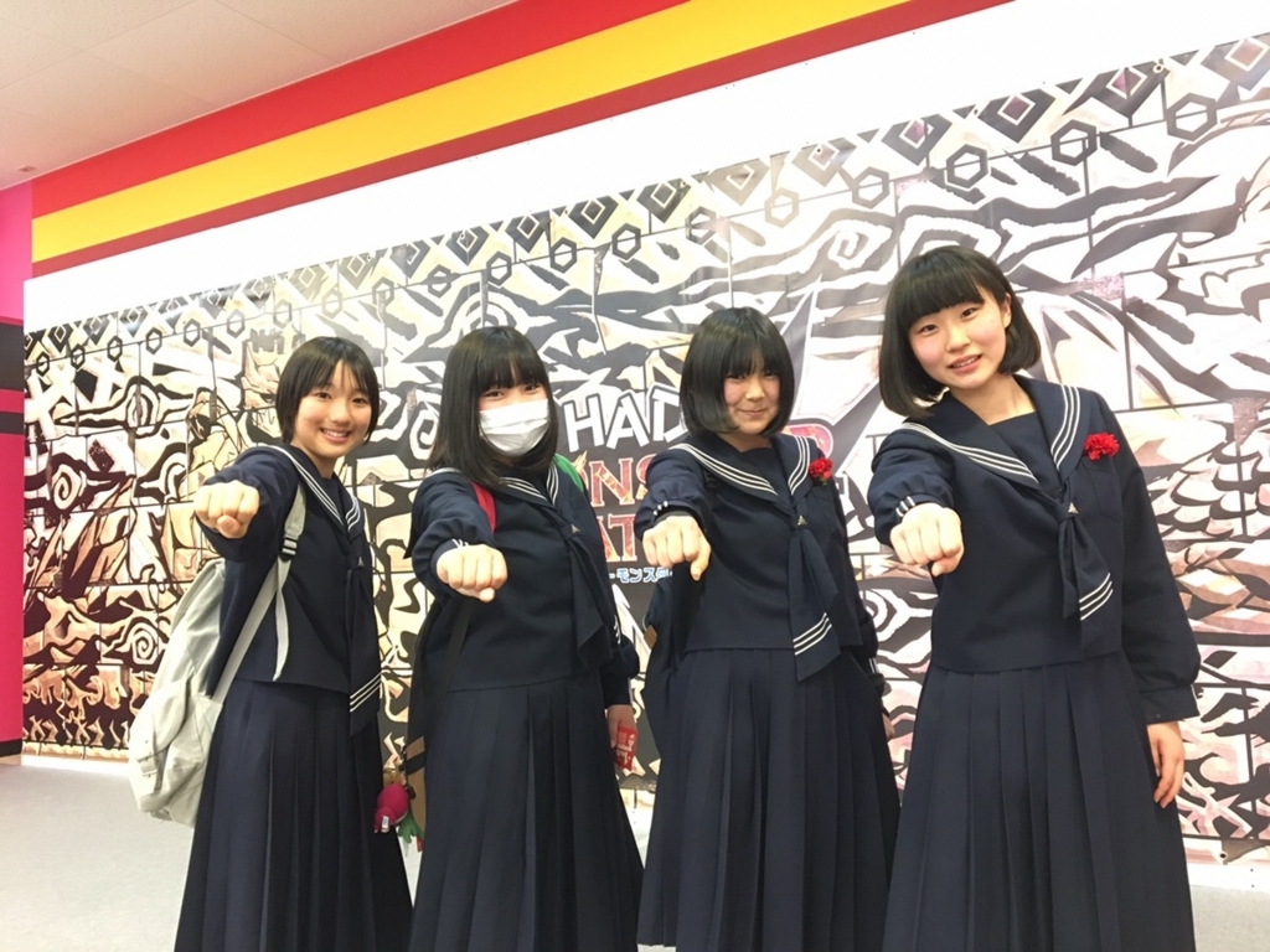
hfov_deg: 61.7
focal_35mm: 29
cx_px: 635
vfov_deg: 48.2
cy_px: 476
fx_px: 1064
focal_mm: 4.15
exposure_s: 1/30
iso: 160
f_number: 2.2
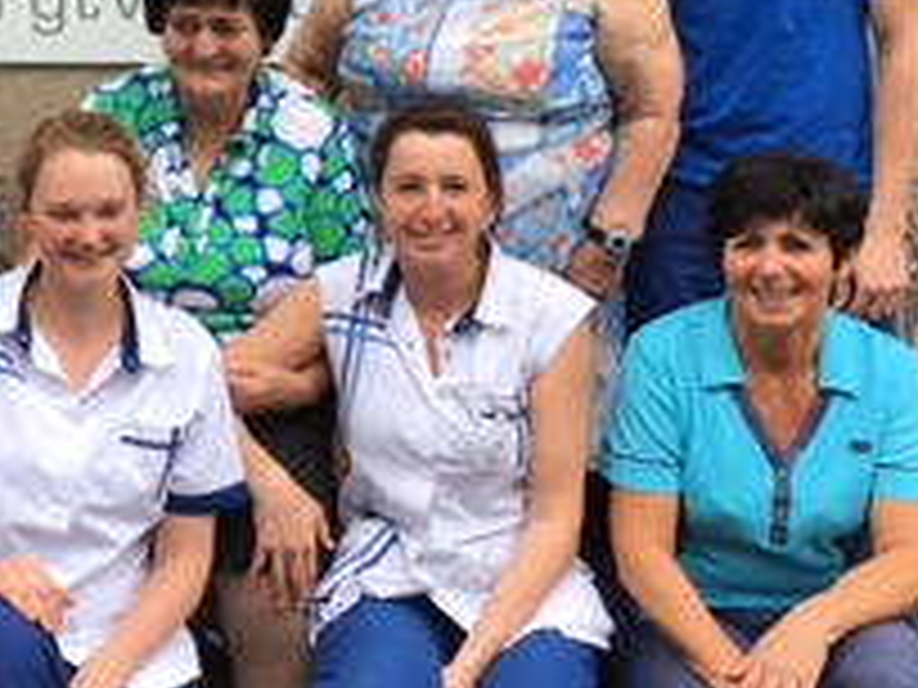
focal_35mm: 91
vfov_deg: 16.1
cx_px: -76
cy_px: 85
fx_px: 2413
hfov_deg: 20.6
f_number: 2.2
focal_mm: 4.15
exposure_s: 1/342
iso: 25
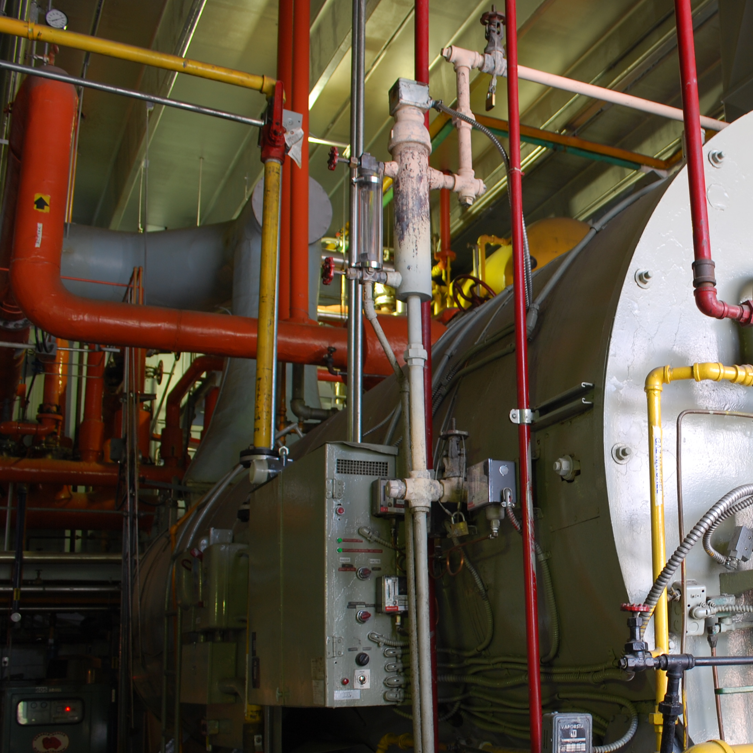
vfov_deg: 40.8
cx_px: 625
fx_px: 1009
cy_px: 439
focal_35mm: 41
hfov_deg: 39.0
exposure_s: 1/6
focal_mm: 18
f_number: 5.6
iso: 100
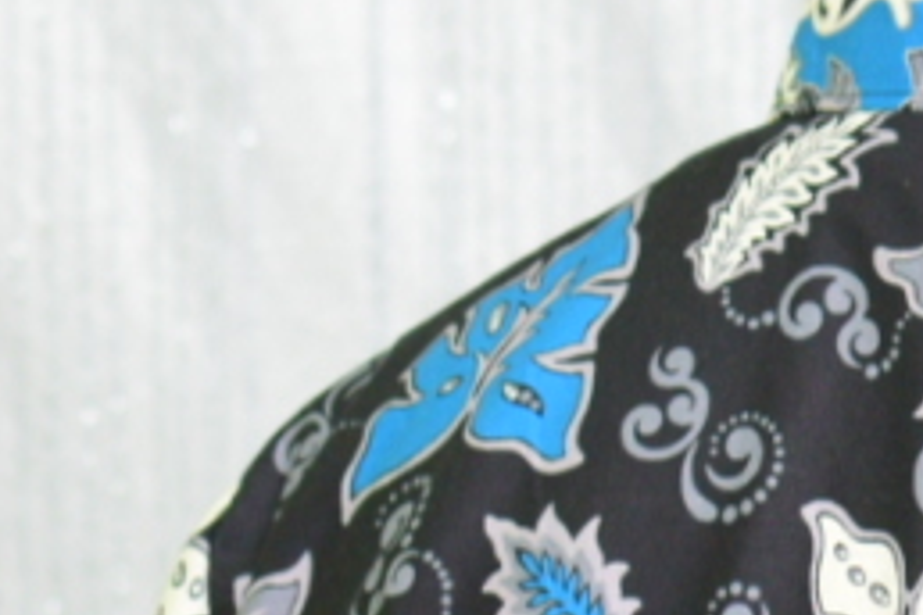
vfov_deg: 4.2
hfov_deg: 6.0
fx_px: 8464
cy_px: 744
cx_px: 2114
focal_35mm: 330
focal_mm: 35
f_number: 2.5
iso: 800
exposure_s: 1/125
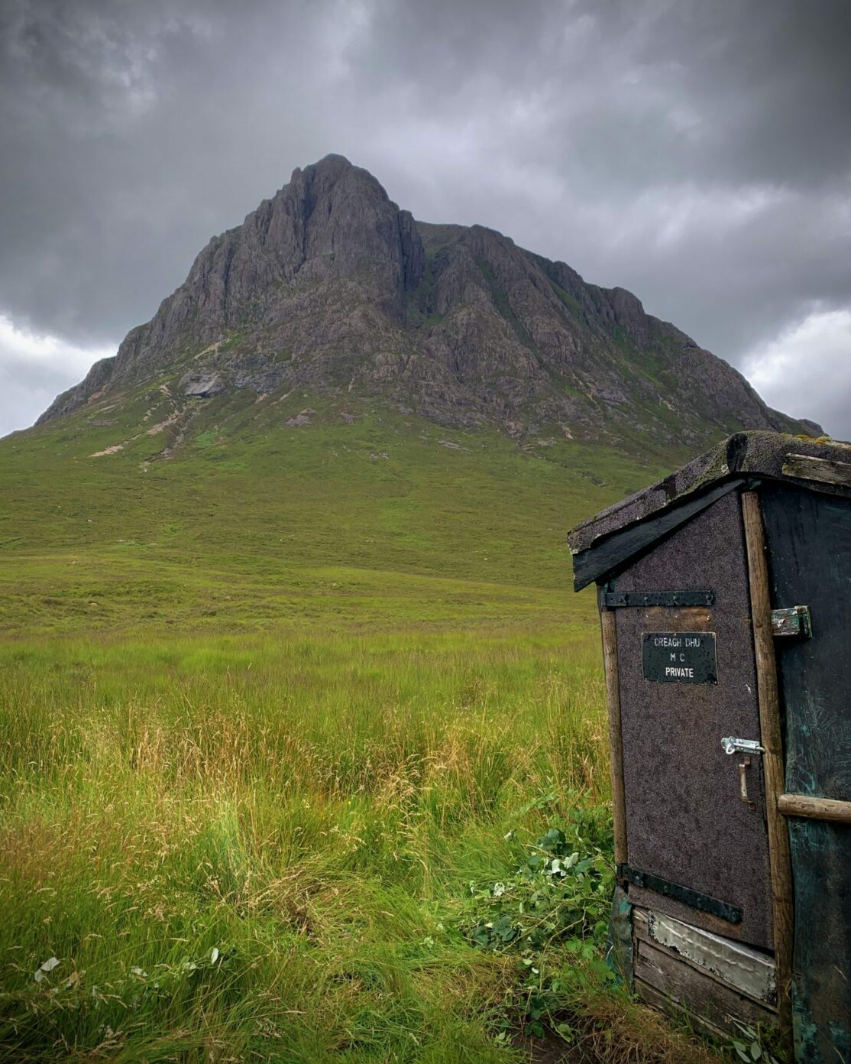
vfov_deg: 62.2
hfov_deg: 51.5
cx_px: 416
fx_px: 881
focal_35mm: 28
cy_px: 504
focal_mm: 4.25
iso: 25
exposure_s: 1/289
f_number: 1.8
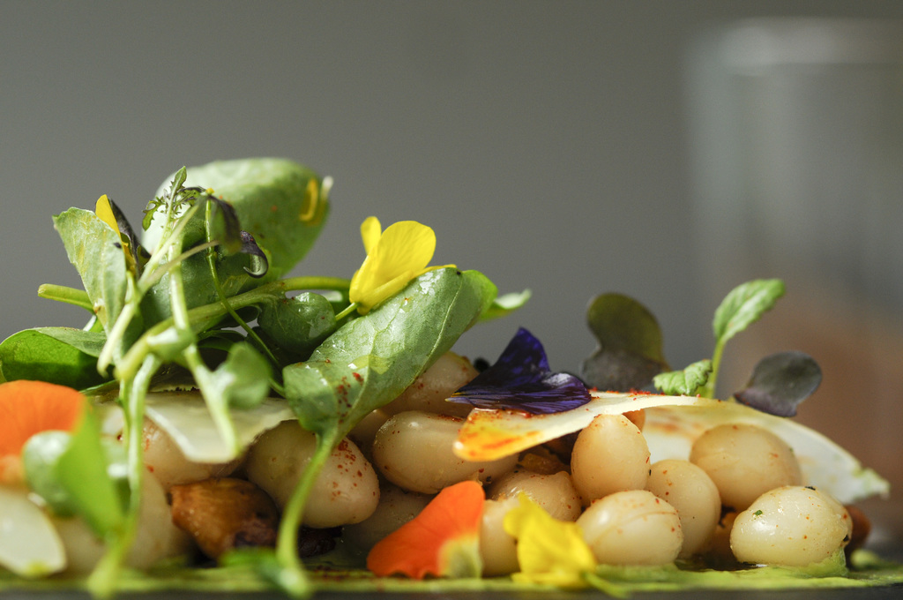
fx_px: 3946
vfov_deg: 8.7
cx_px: 452
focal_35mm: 158
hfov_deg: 13.1
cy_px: 300
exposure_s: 1/200
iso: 400
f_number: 5
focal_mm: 105
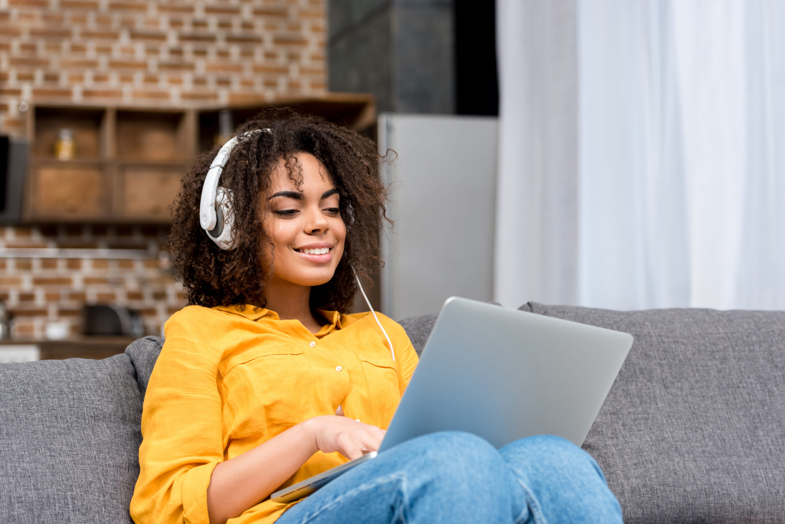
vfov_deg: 19.5
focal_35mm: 70
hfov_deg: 28.8
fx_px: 1527
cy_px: 262
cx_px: 392
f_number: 3.5
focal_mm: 70
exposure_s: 1/160
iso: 200
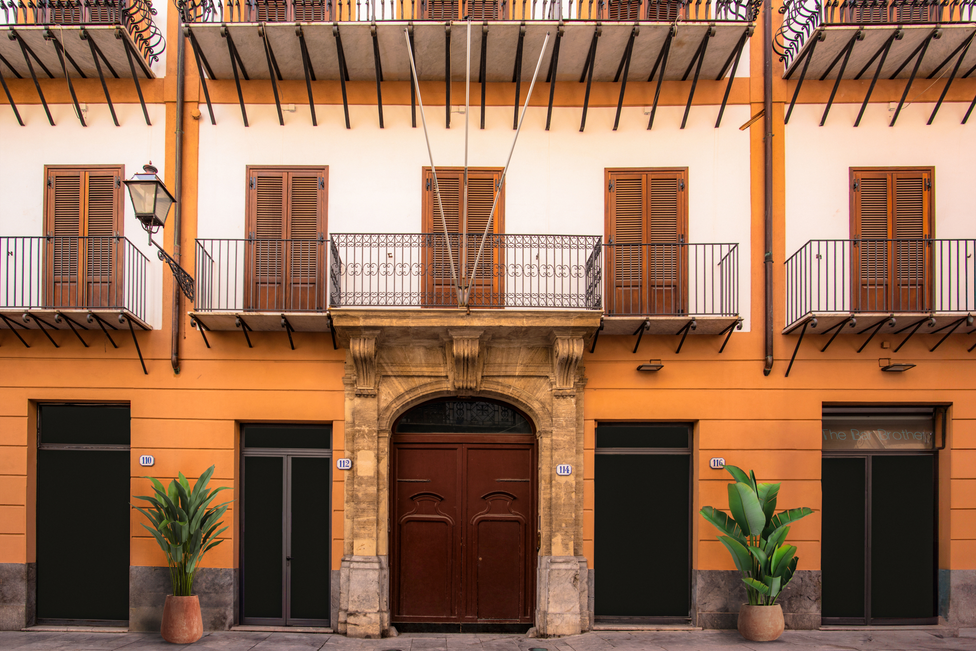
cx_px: 488
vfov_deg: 62.0
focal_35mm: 20
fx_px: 542
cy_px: 326
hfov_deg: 84.0
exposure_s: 1/125
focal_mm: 20
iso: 100
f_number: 5.6
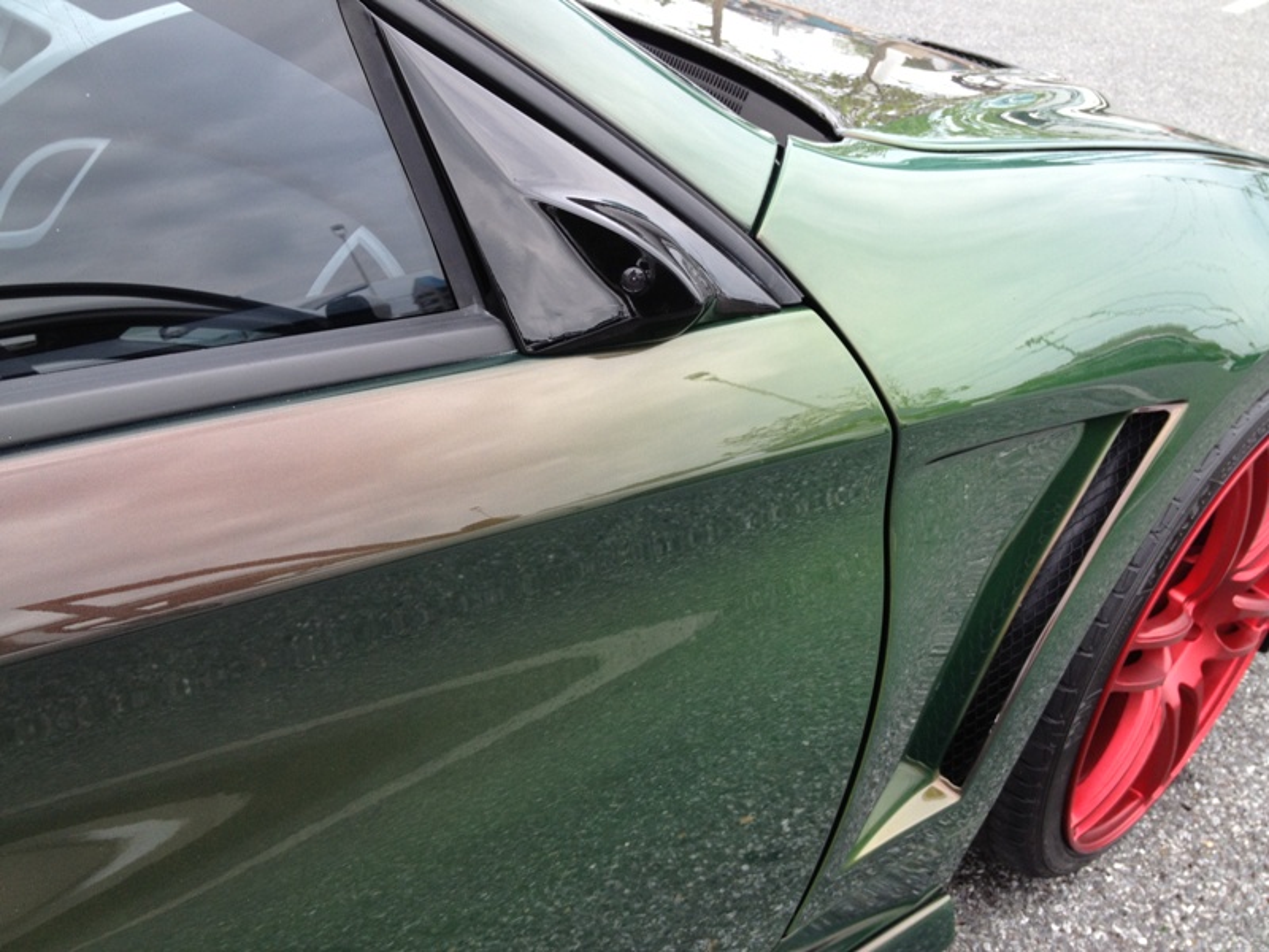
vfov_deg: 40.7
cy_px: 476
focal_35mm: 35
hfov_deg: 52.6
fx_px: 1283
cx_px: 634
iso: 50
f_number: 2.4
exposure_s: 1/389
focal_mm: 4.28
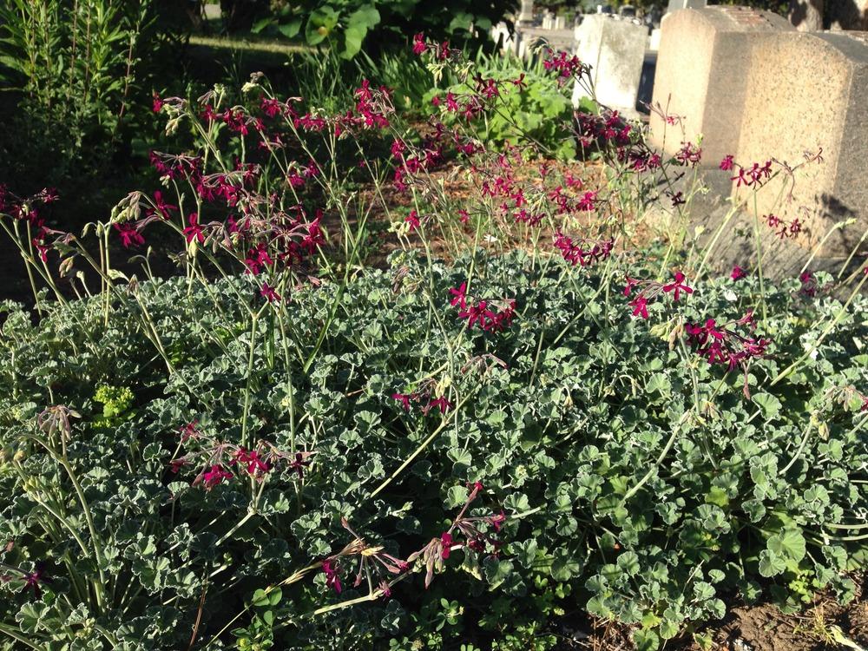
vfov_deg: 42.9
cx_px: 434
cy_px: 326
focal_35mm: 33
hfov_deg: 55.4
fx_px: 827
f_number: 2.4
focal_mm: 4.12
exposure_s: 1/623
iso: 50
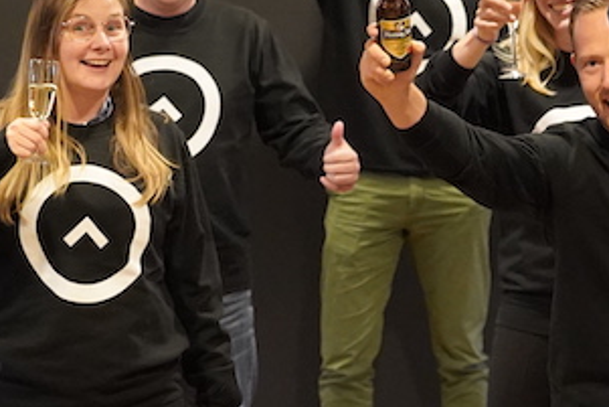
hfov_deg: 8.1
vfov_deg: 5.4
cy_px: 233
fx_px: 4316
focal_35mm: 255
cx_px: 142
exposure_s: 1/160
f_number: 4
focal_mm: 64
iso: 5000
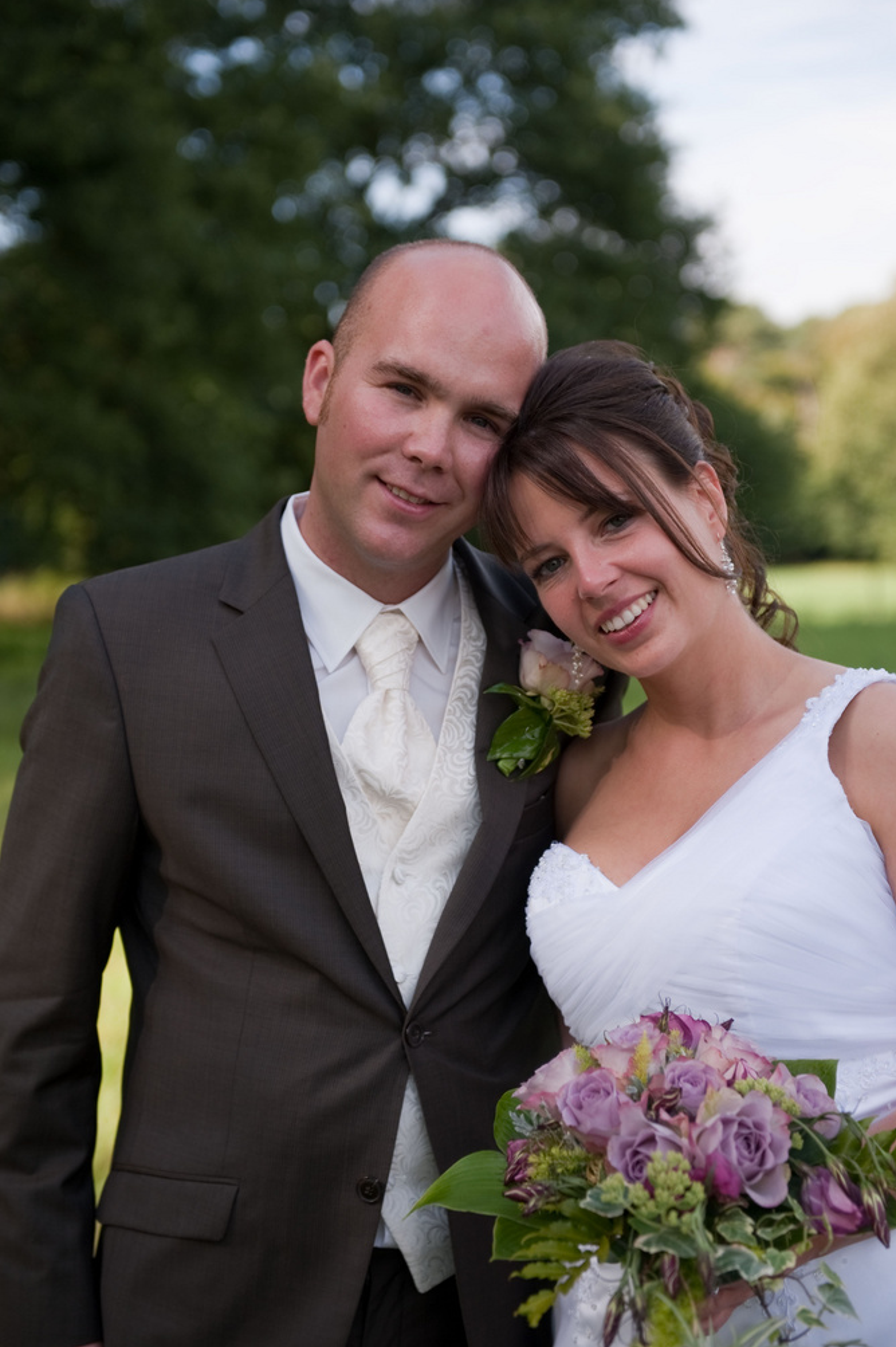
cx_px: 471
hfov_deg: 19.2
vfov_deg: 28.5
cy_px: 678
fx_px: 2654
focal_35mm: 71
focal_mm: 66
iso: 200
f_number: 3.2
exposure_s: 1/1250
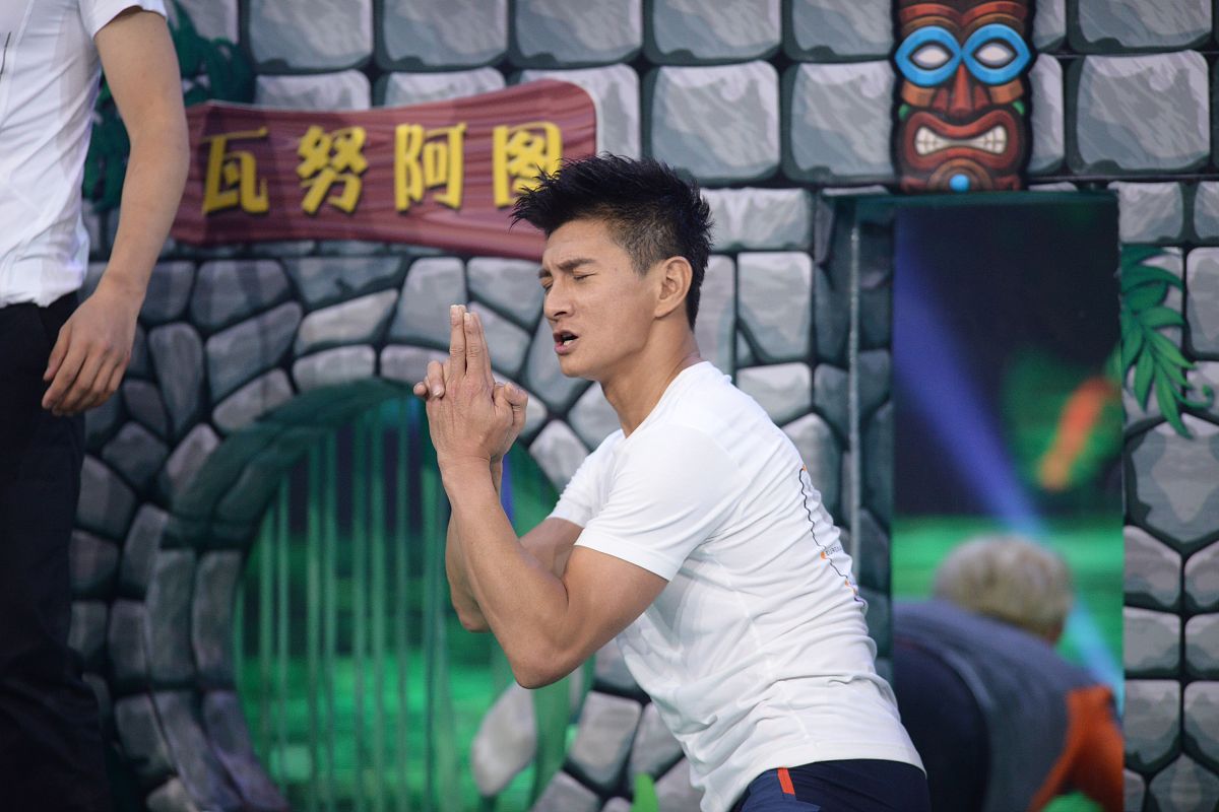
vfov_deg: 4.6
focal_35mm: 300
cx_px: 610
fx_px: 10158
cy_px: 406
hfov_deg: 6.9
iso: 2500
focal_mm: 300
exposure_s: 1/400
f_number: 2.8
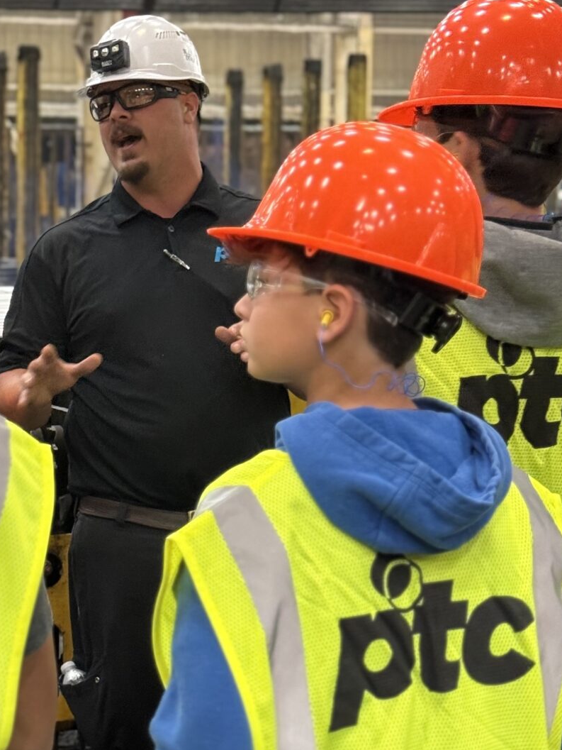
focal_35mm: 93
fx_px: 2013
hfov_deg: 15.7
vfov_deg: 21.1
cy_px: 417
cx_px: 62
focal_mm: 6.76
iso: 250
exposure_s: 1/40
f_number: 1.78
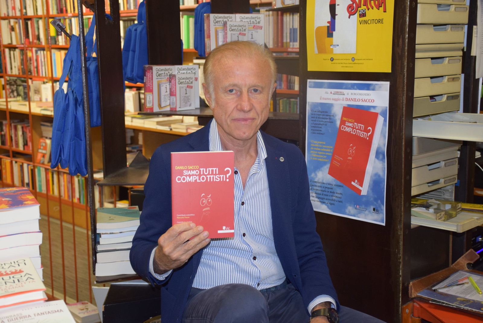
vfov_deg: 28.1
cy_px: 162
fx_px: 645
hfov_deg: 41.1
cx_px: 242
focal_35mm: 48
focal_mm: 32
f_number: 4
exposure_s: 1/60
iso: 800
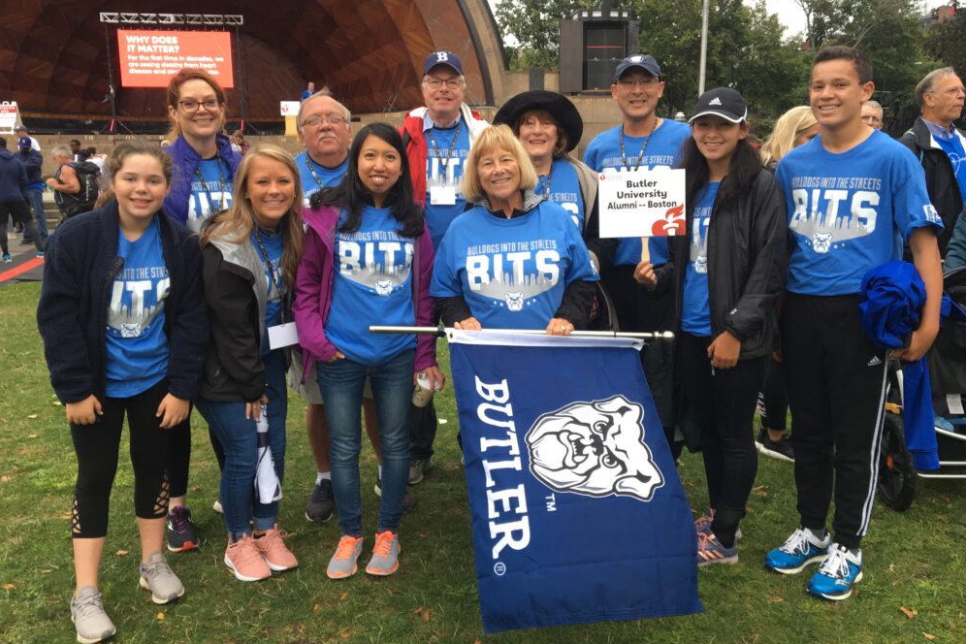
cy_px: 306
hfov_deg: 60.3
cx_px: 477
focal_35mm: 31
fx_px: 832
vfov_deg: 42.3
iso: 32
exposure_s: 1/120
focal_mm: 4.15
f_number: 2.2
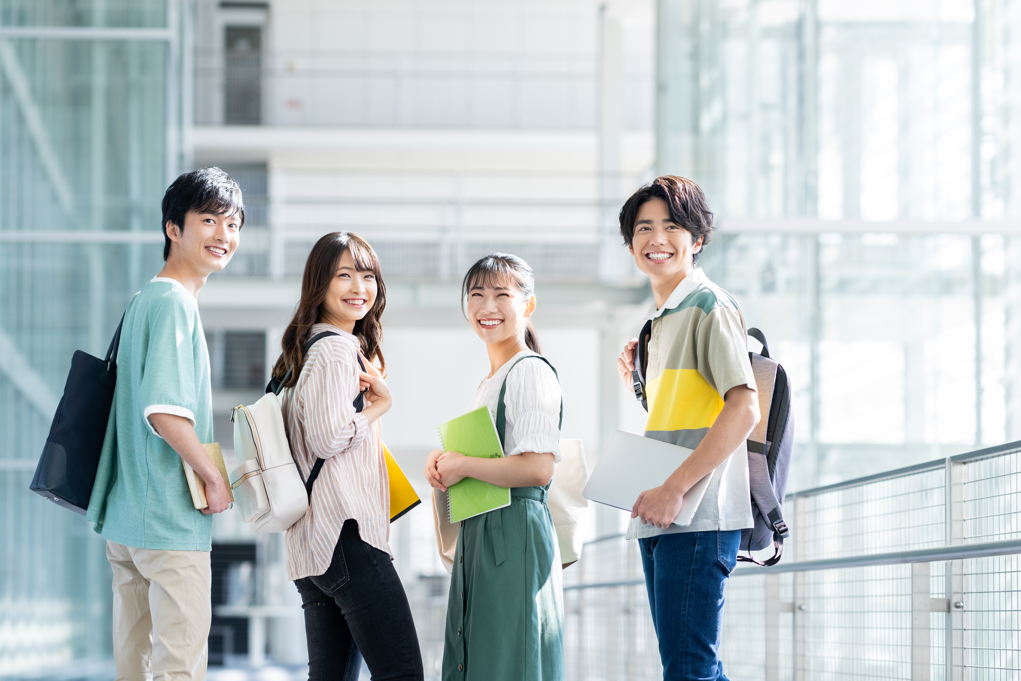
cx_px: 510
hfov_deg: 23.9
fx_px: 2410
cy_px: 340
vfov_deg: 16.1
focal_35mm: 85
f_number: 2.2
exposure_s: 1/640
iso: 400
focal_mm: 85
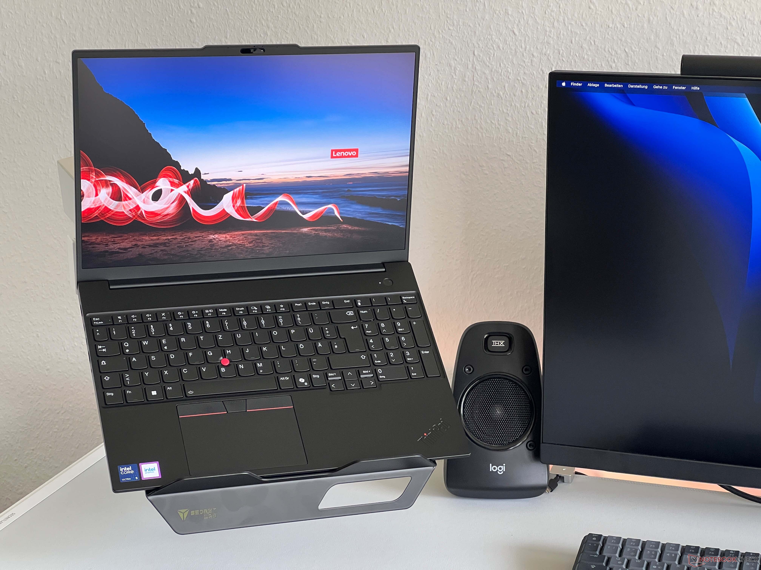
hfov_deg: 25.3
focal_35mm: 77
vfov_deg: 19.1
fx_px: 1693
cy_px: 285
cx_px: 380
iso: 200
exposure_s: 1/72
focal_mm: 9
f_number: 2.8
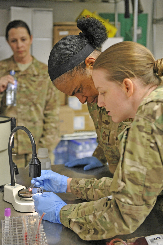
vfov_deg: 34.5
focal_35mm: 58
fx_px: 394
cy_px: 122
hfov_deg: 23.4
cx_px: 82
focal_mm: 58
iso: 2000
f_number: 3.5
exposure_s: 1/60
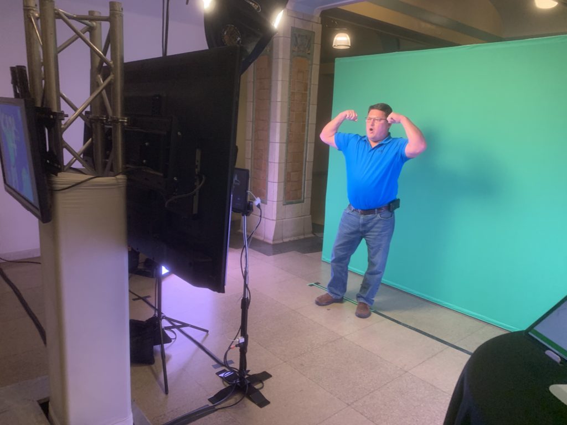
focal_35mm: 26
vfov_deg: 53.1
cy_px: 212
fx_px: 426
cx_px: 284
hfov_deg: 67.3
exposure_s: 1/60
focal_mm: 4.25
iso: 100
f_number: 1.8
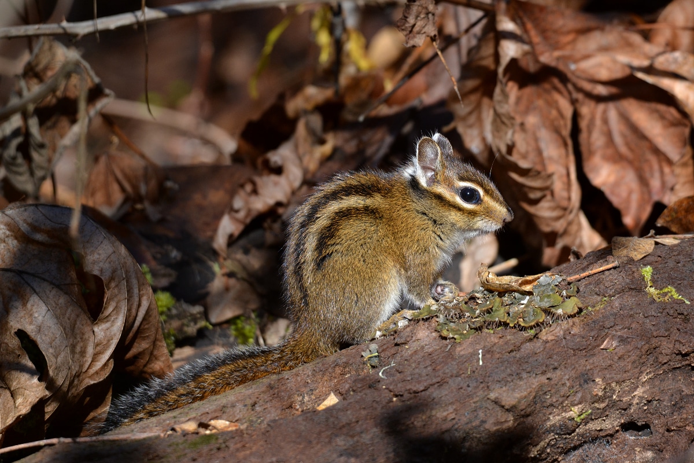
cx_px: 347
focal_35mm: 750
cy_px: 232
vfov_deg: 1.8
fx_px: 14457
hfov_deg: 2.7
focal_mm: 500
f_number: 6.3
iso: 400
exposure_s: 1/500
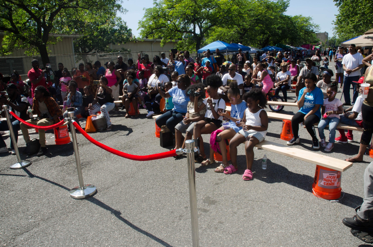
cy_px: 124
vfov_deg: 47.7
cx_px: 186
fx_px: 279
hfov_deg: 67.5
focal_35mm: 27
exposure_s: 1/80
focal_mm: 18
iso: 280
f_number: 22
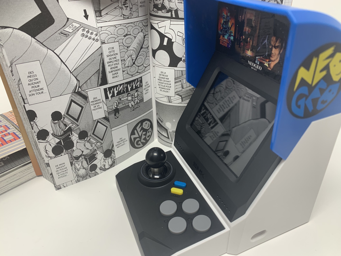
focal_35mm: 26
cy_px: 128
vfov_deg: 53.1
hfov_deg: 67.3
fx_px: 256
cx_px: 170
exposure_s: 1/103
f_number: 1.8
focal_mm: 4.25
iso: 100
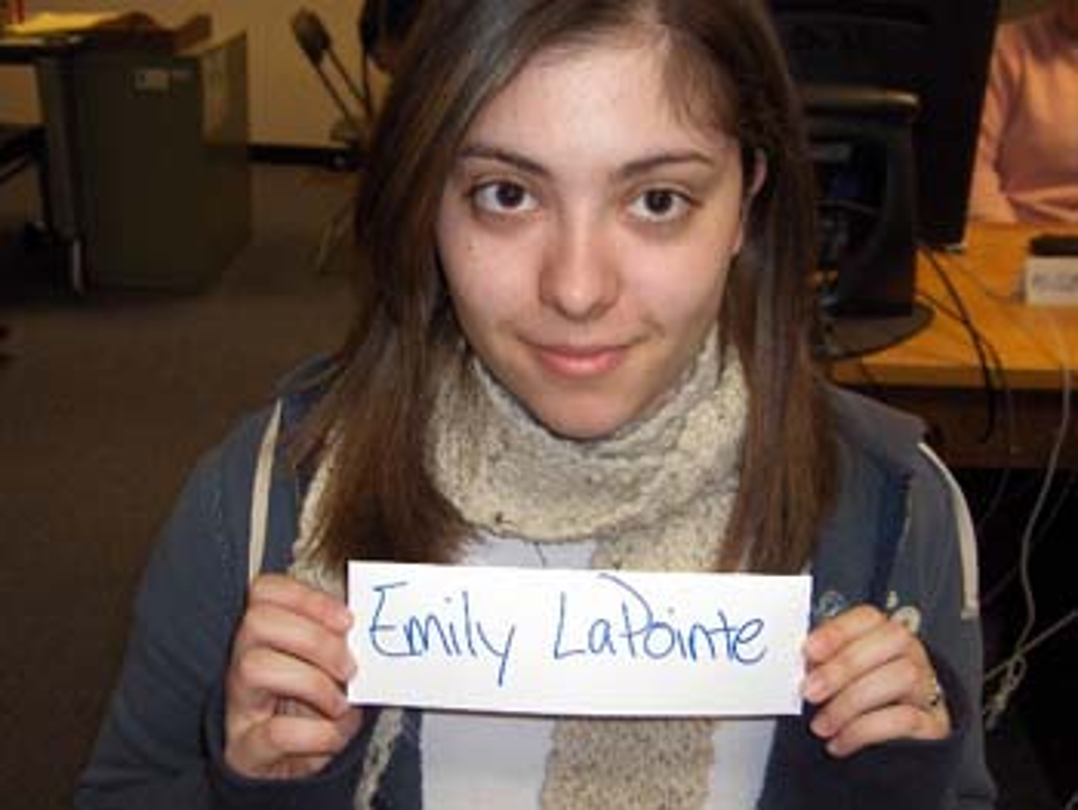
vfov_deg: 36.9
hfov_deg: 47.8
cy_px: 405
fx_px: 1215
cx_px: 539
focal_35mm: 39
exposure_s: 1/60
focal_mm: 8
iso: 100
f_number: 2.8
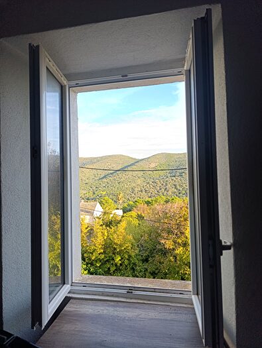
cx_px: 131
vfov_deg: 73.9
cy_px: 174
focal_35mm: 23
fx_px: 232
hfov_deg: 59.0
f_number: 1.6
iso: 50
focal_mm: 6.14
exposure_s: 1/107
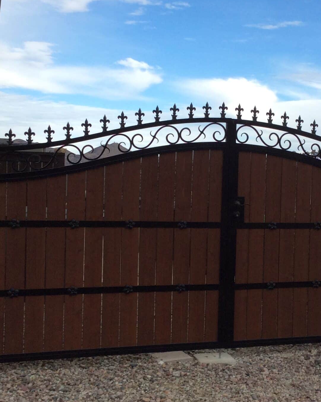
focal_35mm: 61
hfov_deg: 24.8
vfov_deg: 31.0
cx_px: 217
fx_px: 724
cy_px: 211
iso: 32
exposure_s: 1/1121
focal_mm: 3.3
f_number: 2.4
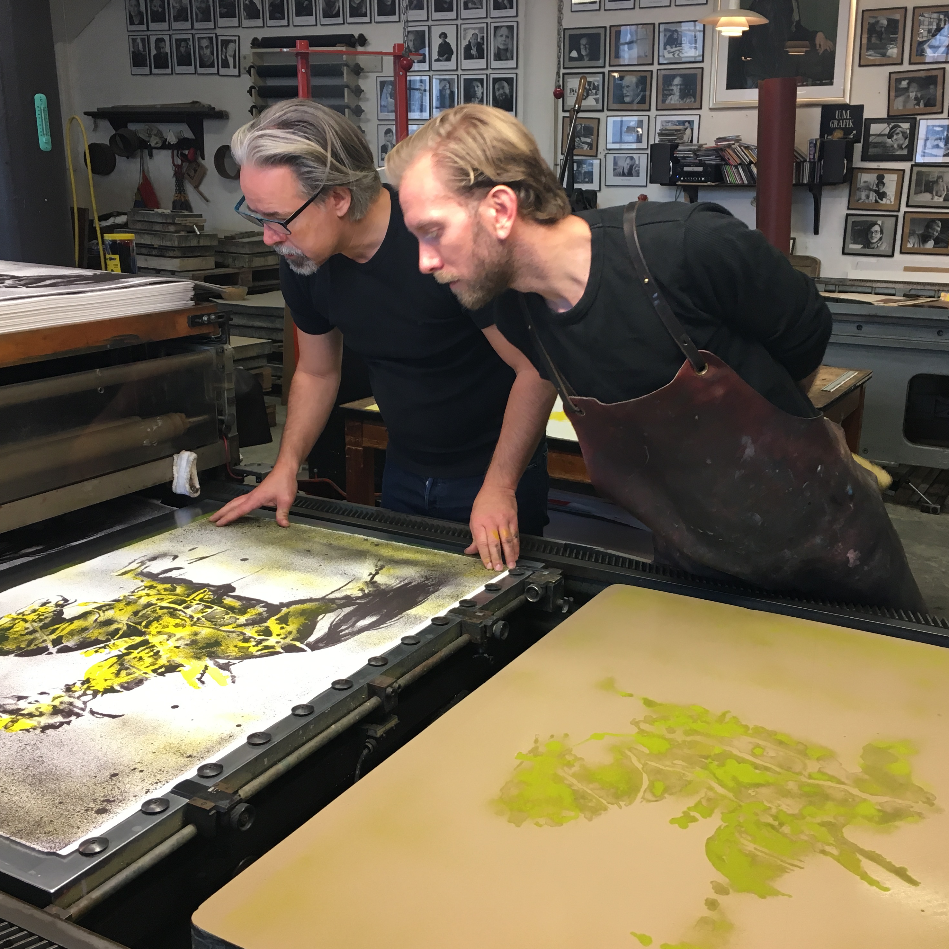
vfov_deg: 47.2
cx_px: 520
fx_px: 1086
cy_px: 482
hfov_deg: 47.2
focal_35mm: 35
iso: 80
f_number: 2.2
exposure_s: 1/33
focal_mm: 4.15
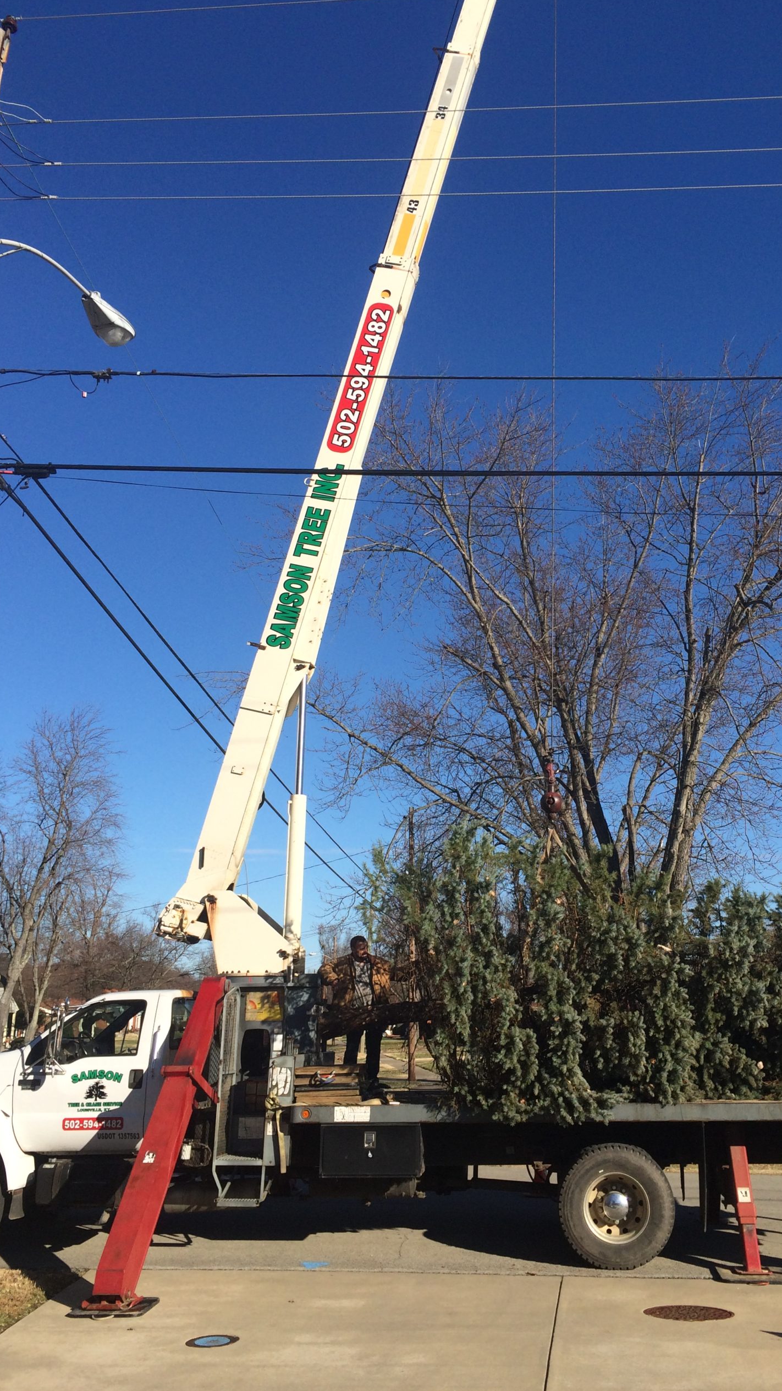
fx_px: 1180
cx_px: 488
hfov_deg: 36.5
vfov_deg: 61.0
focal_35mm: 32
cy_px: 691
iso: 32
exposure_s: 1/2283
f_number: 2.2
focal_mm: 4.15
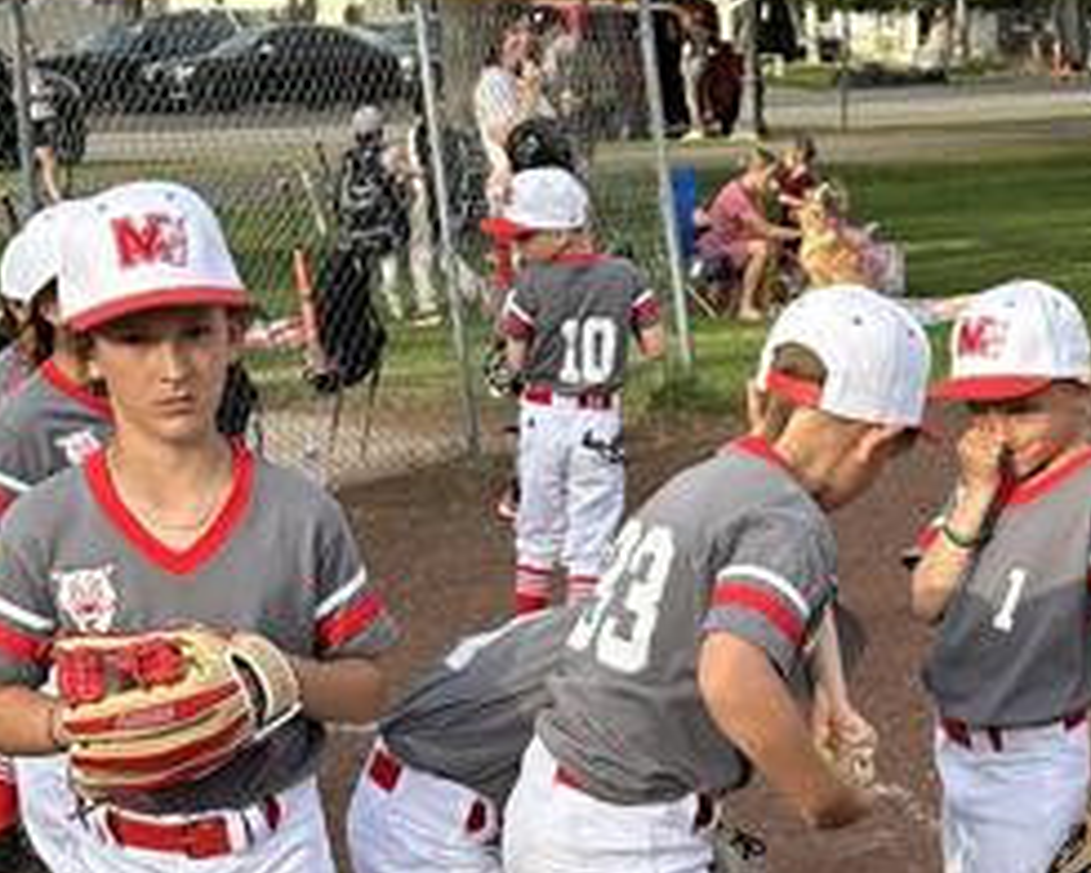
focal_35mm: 98
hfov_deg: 19.5
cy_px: 1073
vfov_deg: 15.1
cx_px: 695
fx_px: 3164
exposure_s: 1/1009
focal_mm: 6.86
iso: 80
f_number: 1.78
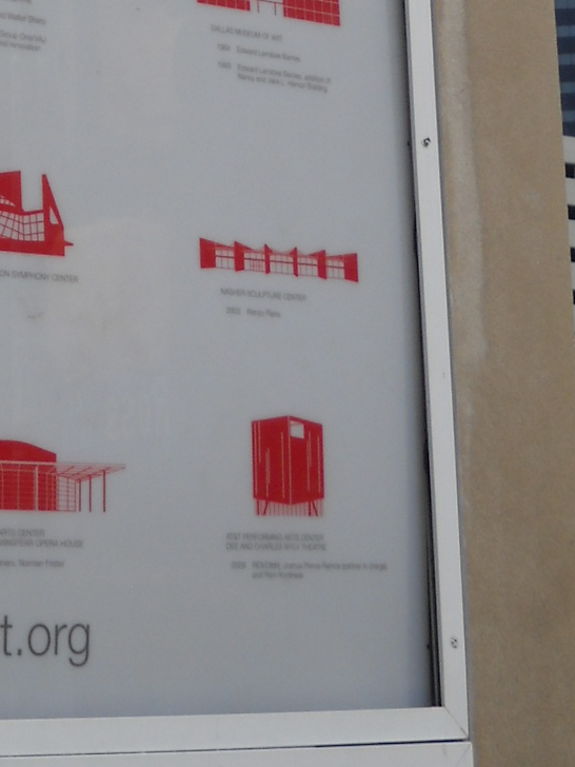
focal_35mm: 135
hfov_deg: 10.8
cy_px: -190
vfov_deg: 14.1
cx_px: -63
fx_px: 2990
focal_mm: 7.88
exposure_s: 1/296
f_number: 5.8
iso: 64
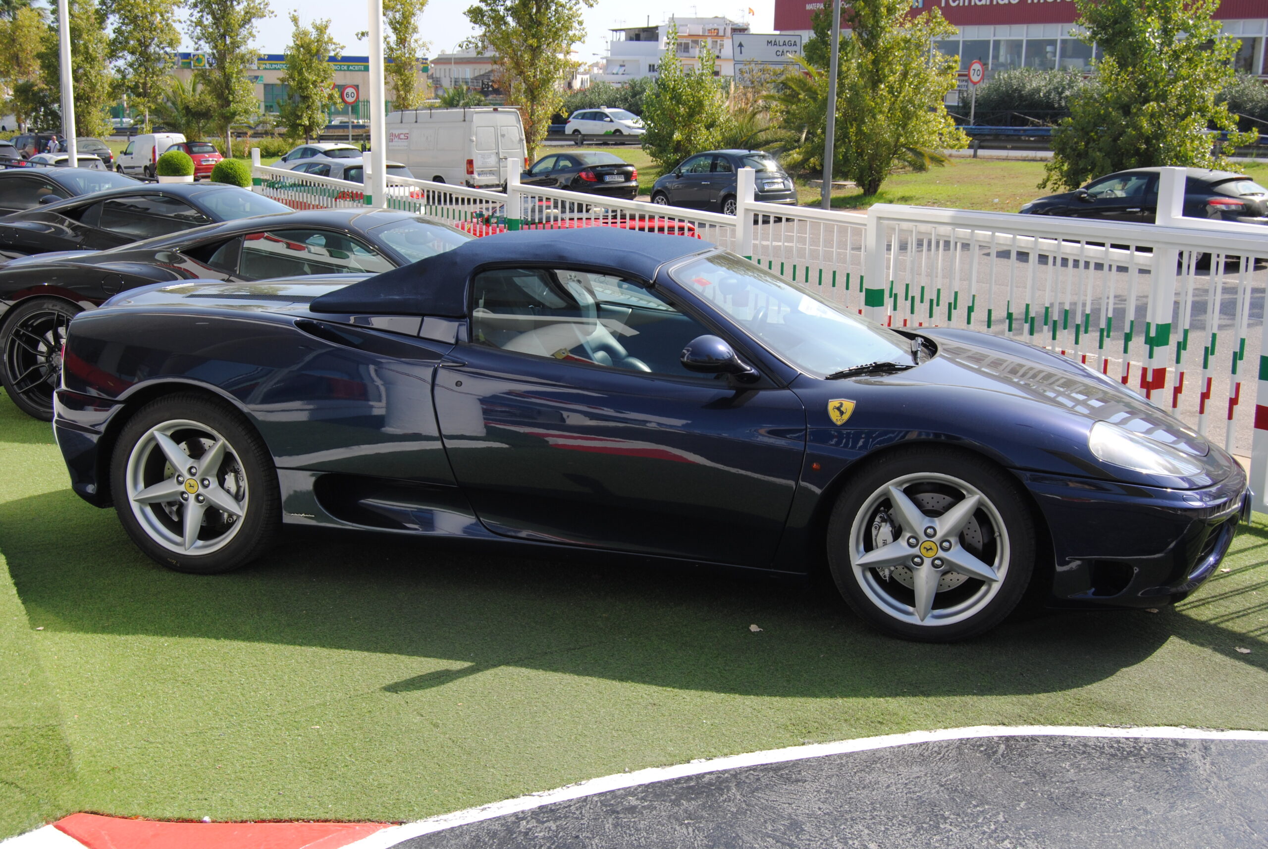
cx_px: 634
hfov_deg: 49.5
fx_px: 1375
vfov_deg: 34.3
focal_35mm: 39
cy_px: 424
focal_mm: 26
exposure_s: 1/200
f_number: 7.1
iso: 100
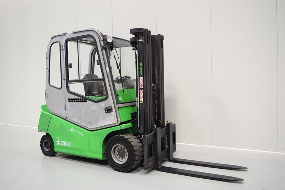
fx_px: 237
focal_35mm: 30
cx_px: 142
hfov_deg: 61.9
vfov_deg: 43.6
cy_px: 95
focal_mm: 20
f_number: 5
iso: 640
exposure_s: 1/30
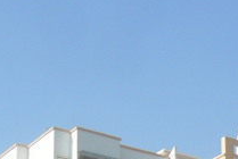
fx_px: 973
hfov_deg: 13.9
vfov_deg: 8.9
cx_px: 195
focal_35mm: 147
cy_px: 309
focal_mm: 6.6
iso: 100
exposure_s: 1/1000
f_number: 4
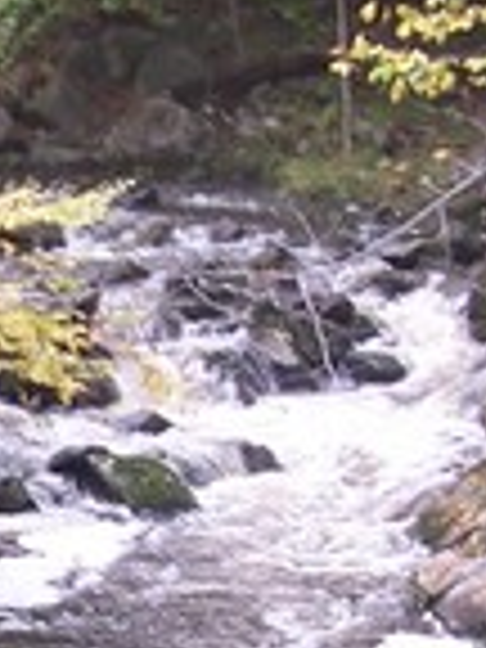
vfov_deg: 11.5
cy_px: 639
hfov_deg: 8.6
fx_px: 3182
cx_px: -119
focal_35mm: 170
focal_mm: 6.3
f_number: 2.8
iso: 80
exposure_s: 1/25
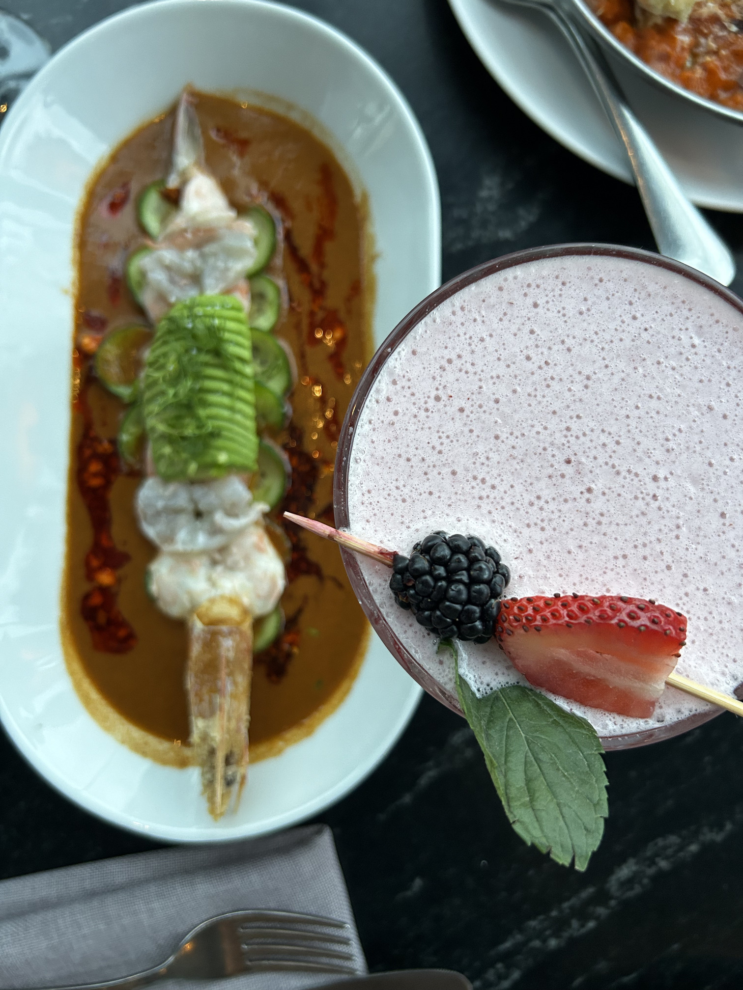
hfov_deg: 53.1
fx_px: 744
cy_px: 495
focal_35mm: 26
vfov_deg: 67.3
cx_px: 372
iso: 320
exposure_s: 1/60
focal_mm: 5.7
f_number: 1.5
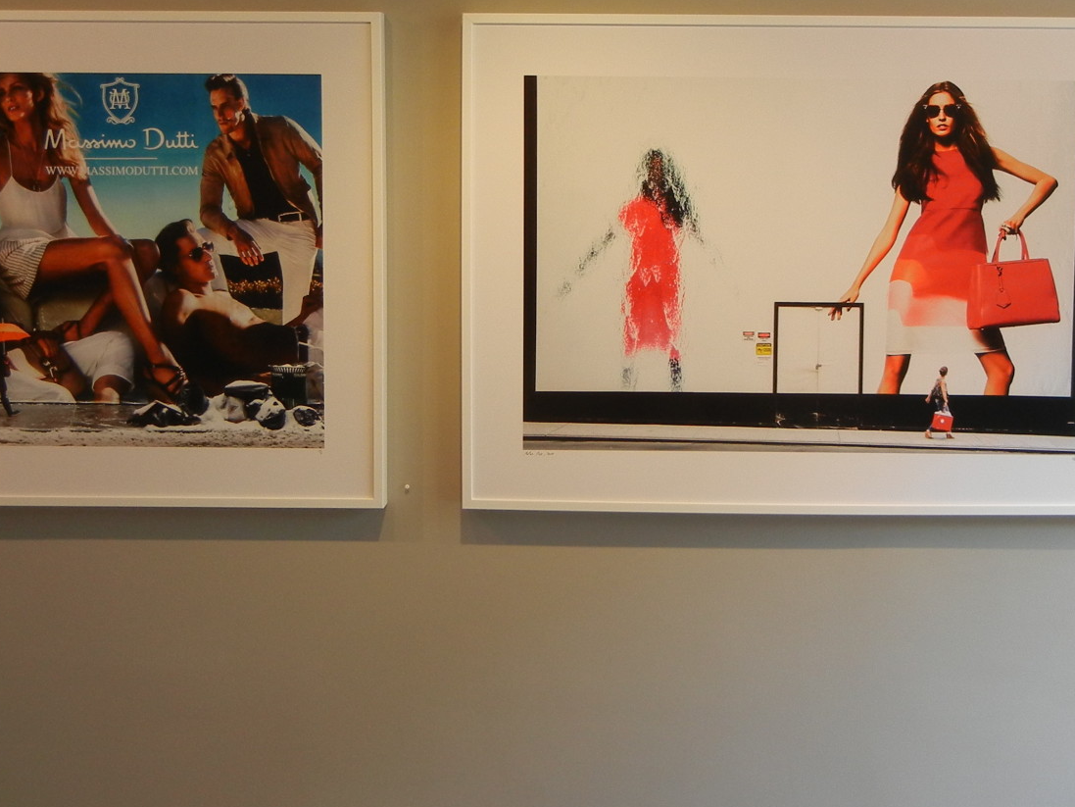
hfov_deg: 34.2
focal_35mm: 56
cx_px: 660
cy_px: 280
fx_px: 1739
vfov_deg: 26.0
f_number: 3.5
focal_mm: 5.4
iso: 160
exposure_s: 1/33.5
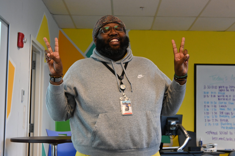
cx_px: 118
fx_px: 490
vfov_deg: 18.2
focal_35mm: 75
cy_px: 78
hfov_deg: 27.0
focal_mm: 50
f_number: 6.3
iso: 2000
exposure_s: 1/125
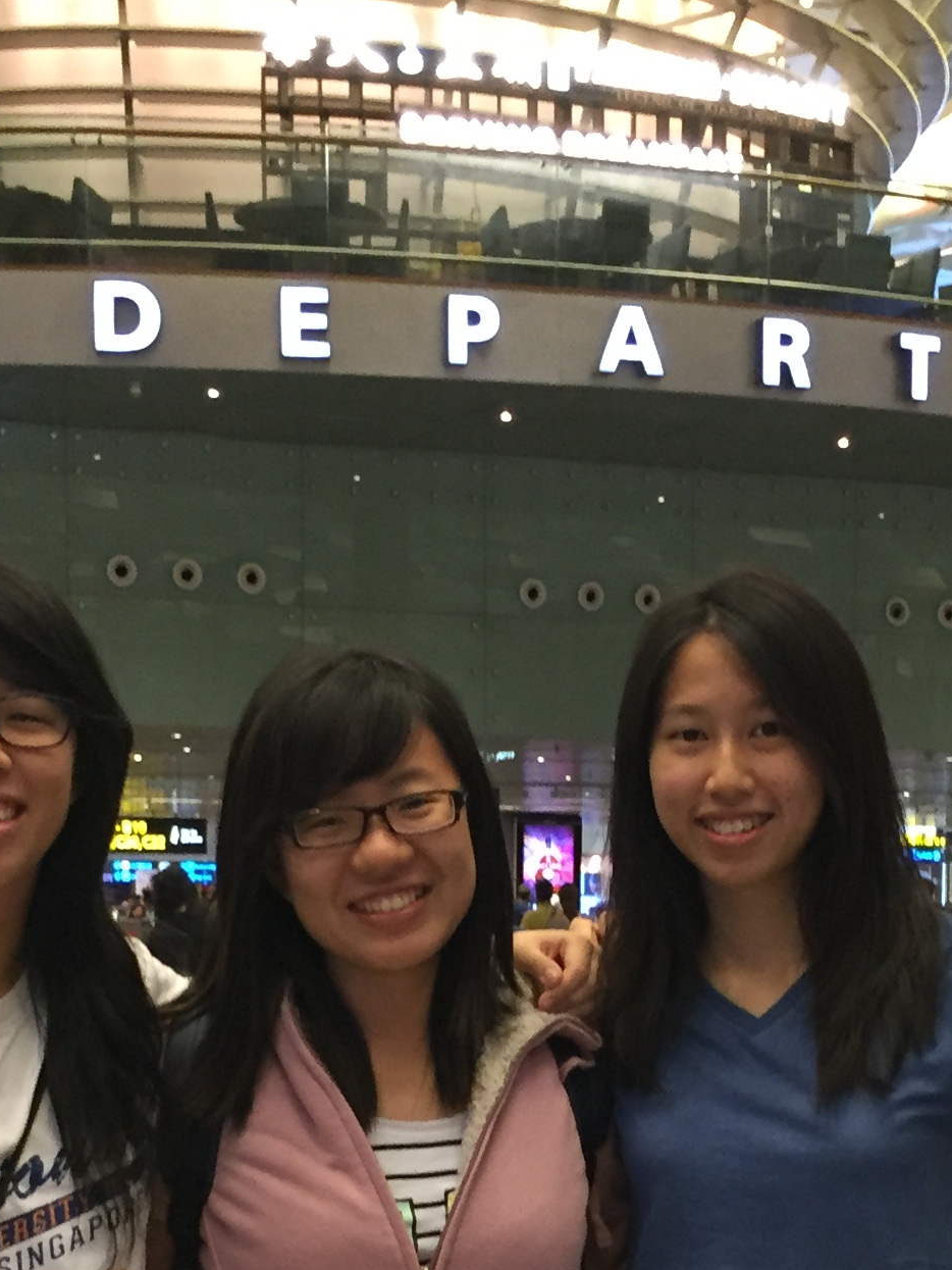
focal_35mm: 76
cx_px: 551
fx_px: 2786
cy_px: 1199
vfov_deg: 24.7
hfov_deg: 19.4
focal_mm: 4.15
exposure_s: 1/33
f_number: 2.2
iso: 200
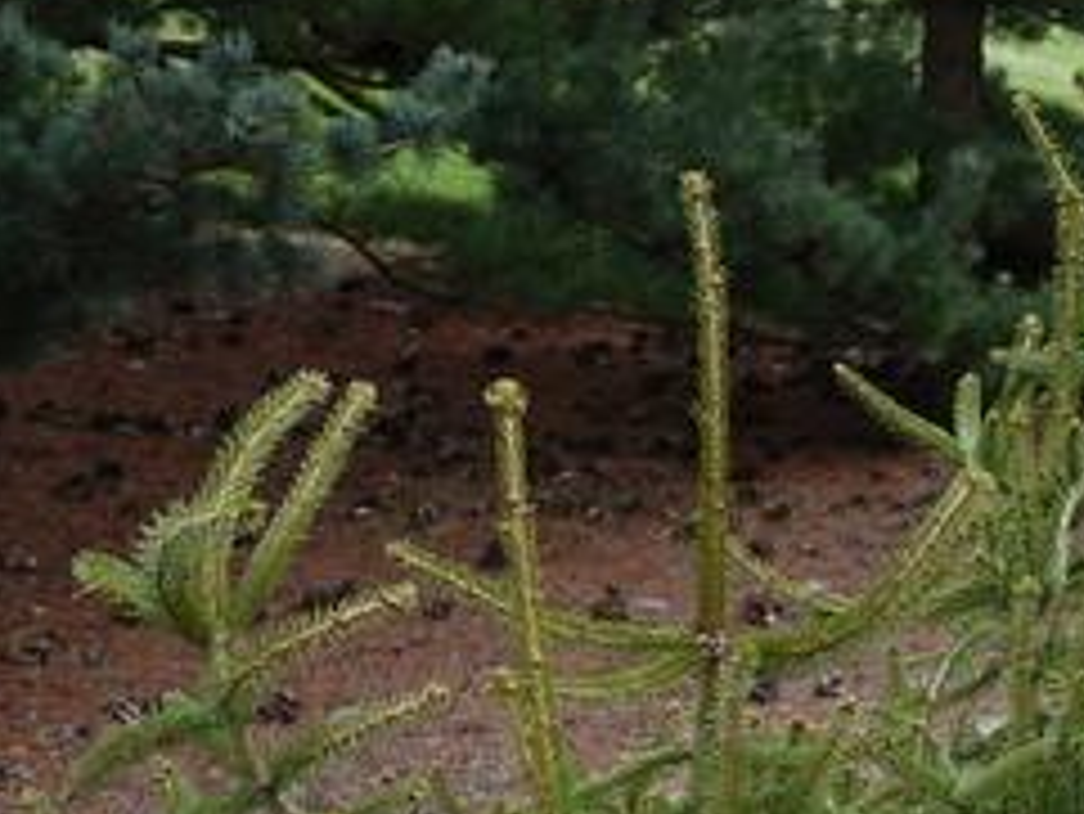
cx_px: 1763
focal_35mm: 170
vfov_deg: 8.6
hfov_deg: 11.0
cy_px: 1156
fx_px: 5326
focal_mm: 20
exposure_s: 1/1000
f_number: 1.8
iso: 100
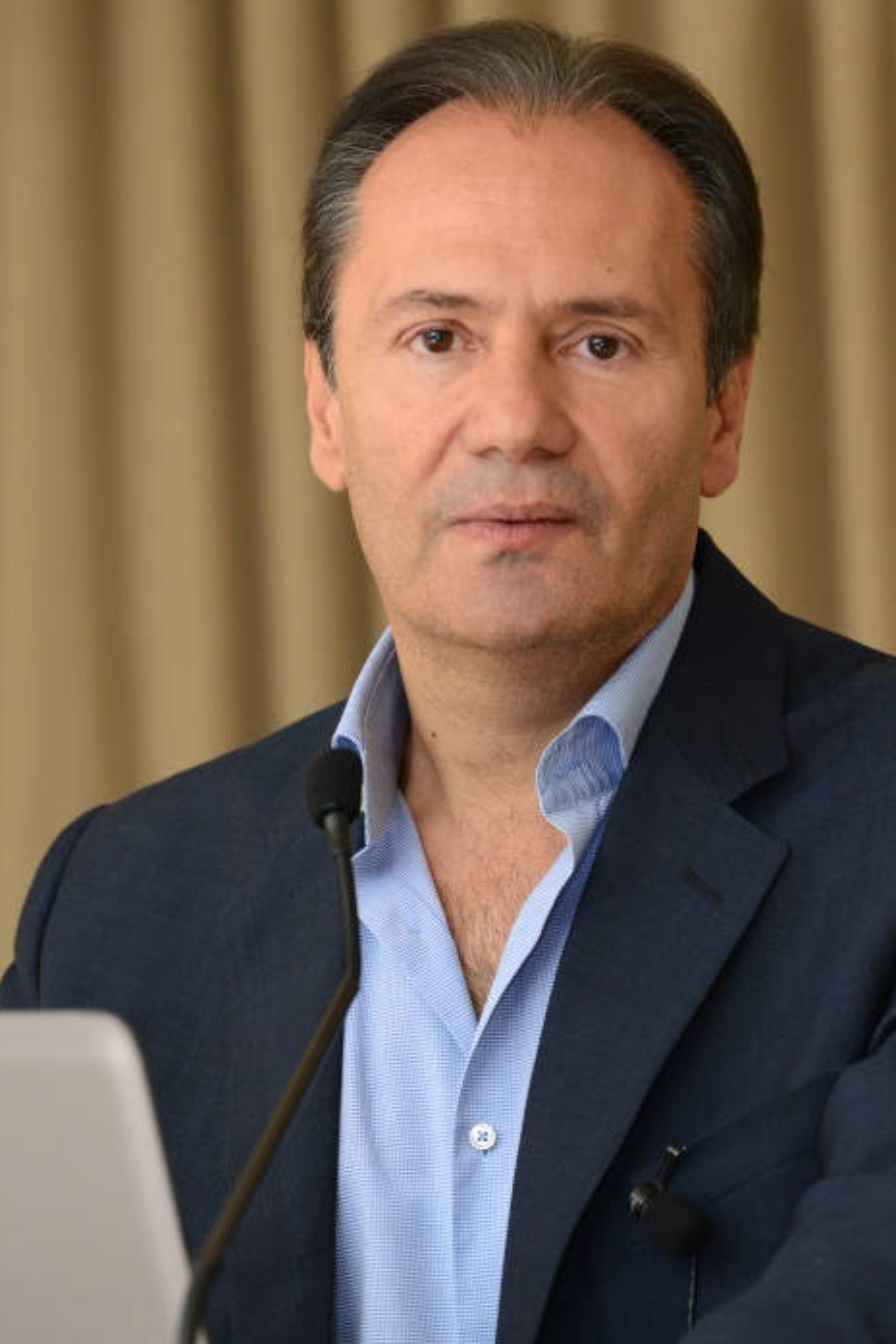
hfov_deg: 5.3
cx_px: 591
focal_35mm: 257
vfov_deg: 8.0
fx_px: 9589
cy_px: 760
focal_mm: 175
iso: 1250
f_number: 7.1
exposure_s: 1/125
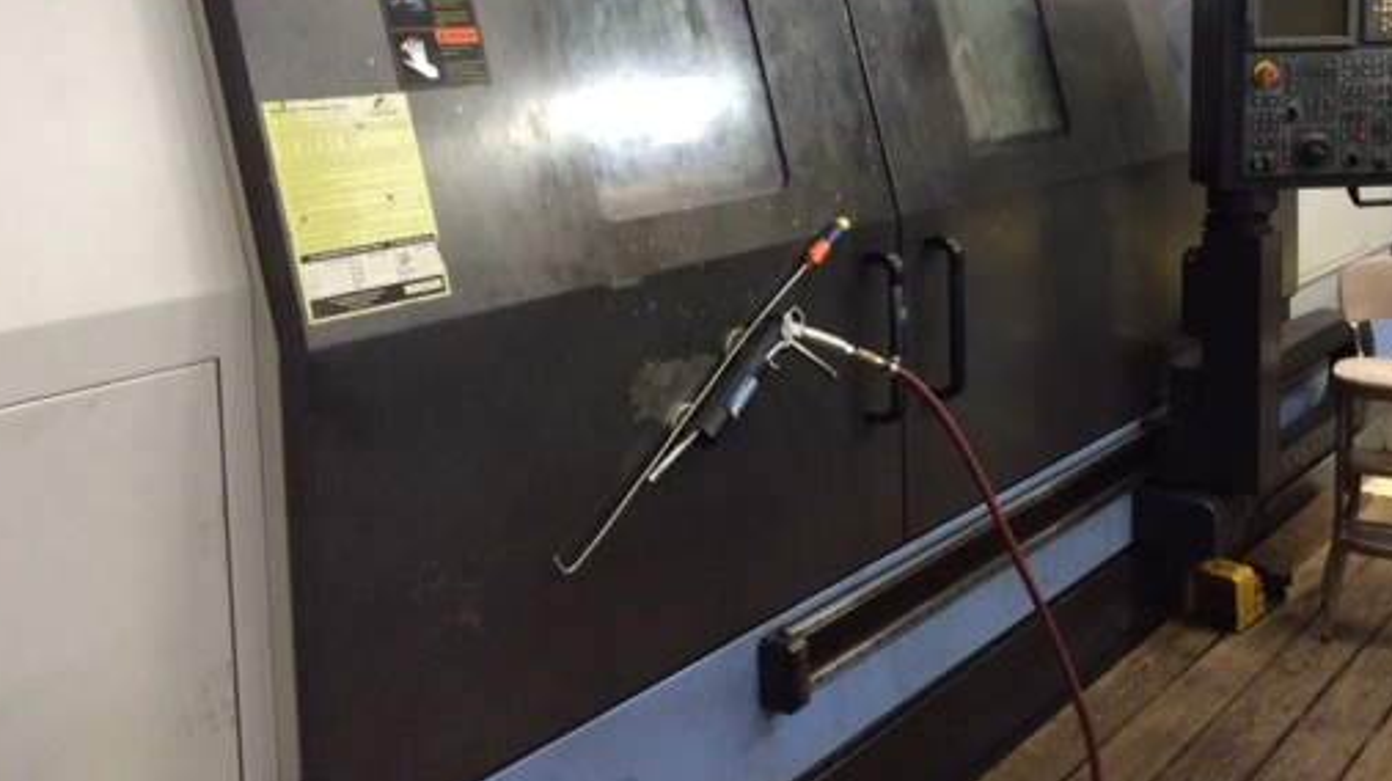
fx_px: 1476
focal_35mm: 40
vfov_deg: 28.9
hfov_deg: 50.2
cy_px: 143
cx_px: 836
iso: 200
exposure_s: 1/30
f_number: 2.2
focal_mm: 4.15
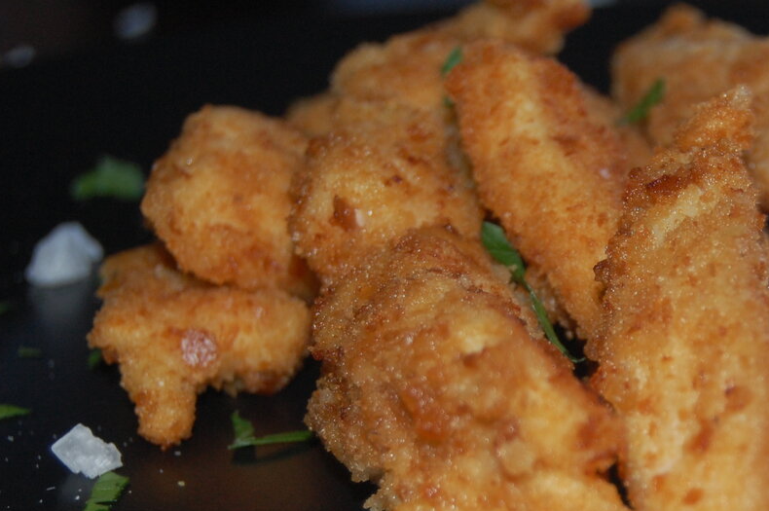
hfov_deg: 17.0
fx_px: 2561
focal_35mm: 120
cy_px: 409
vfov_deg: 11.4
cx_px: 568
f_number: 5.3
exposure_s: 1/60
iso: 400
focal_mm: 42
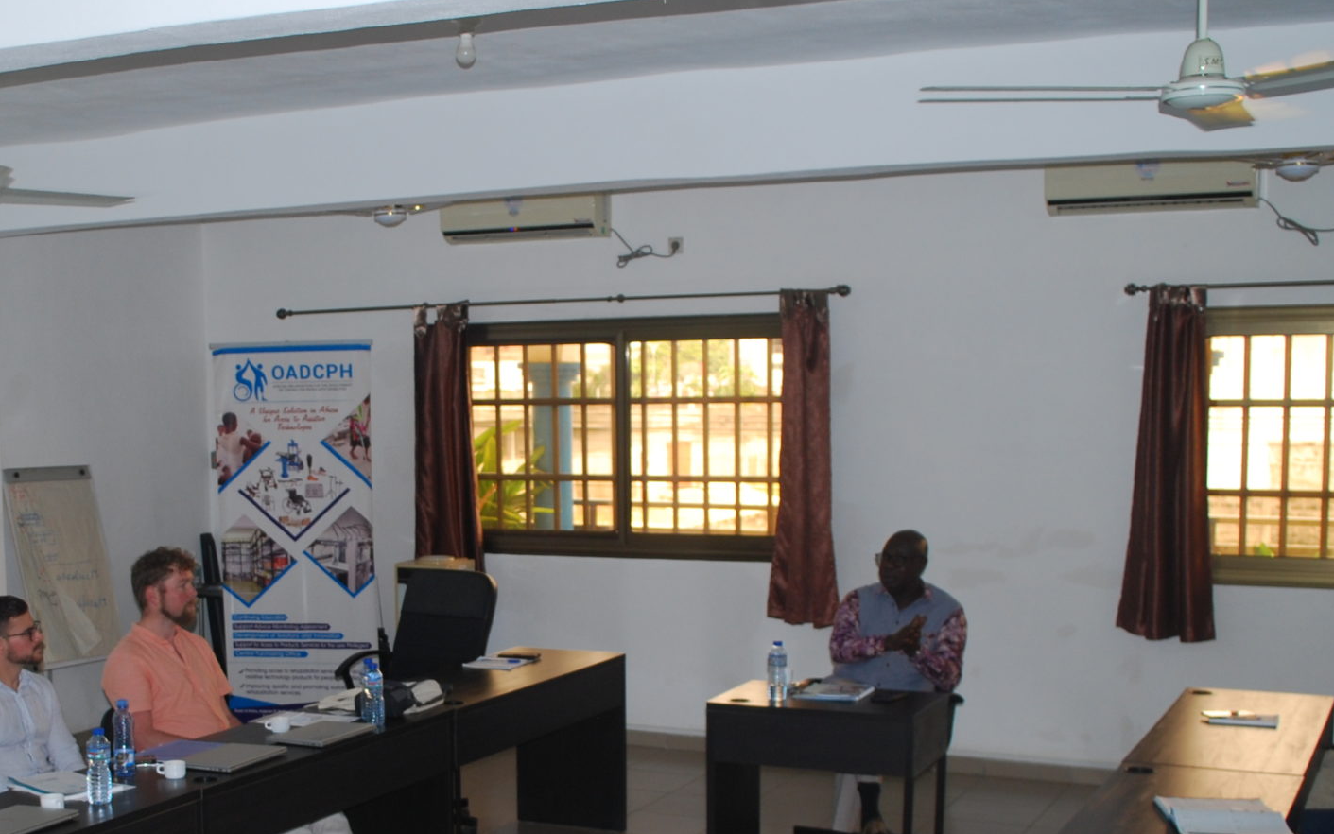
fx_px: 1818
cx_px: 423
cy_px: 618
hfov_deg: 39.7
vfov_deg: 25.5
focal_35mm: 50
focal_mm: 18
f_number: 3.5
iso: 200
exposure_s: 1/60
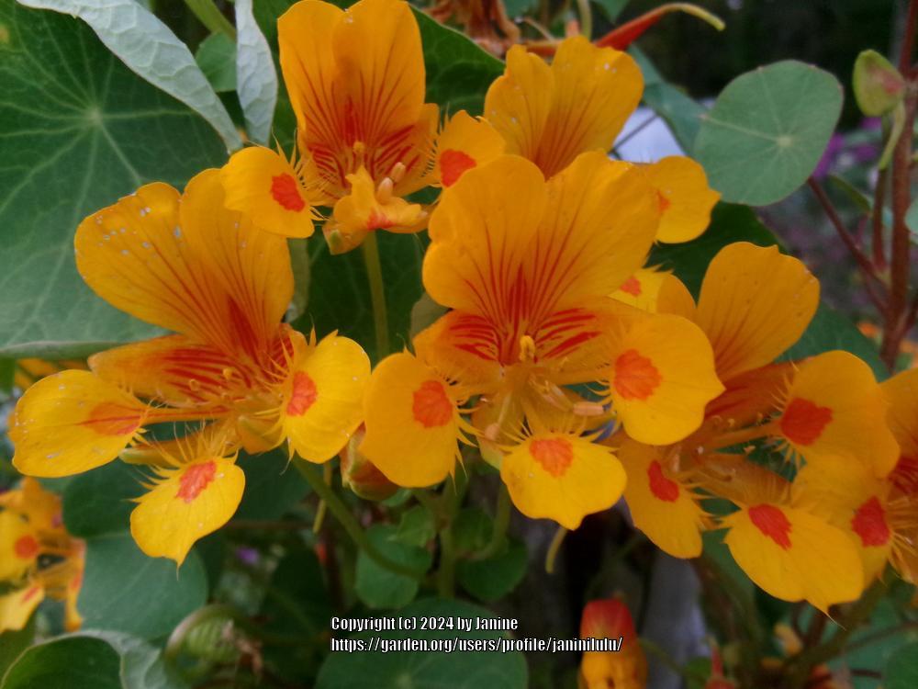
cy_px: 344
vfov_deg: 49.7
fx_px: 743
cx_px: 459
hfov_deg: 63.4
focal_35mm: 28
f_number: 3.9
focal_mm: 5.1
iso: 327
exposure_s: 1/34
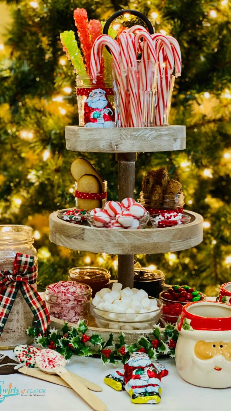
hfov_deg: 21.1
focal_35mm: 57
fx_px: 621
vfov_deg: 36.6
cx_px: 127
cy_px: 206
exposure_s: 1/24
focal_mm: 6
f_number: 2
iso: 400
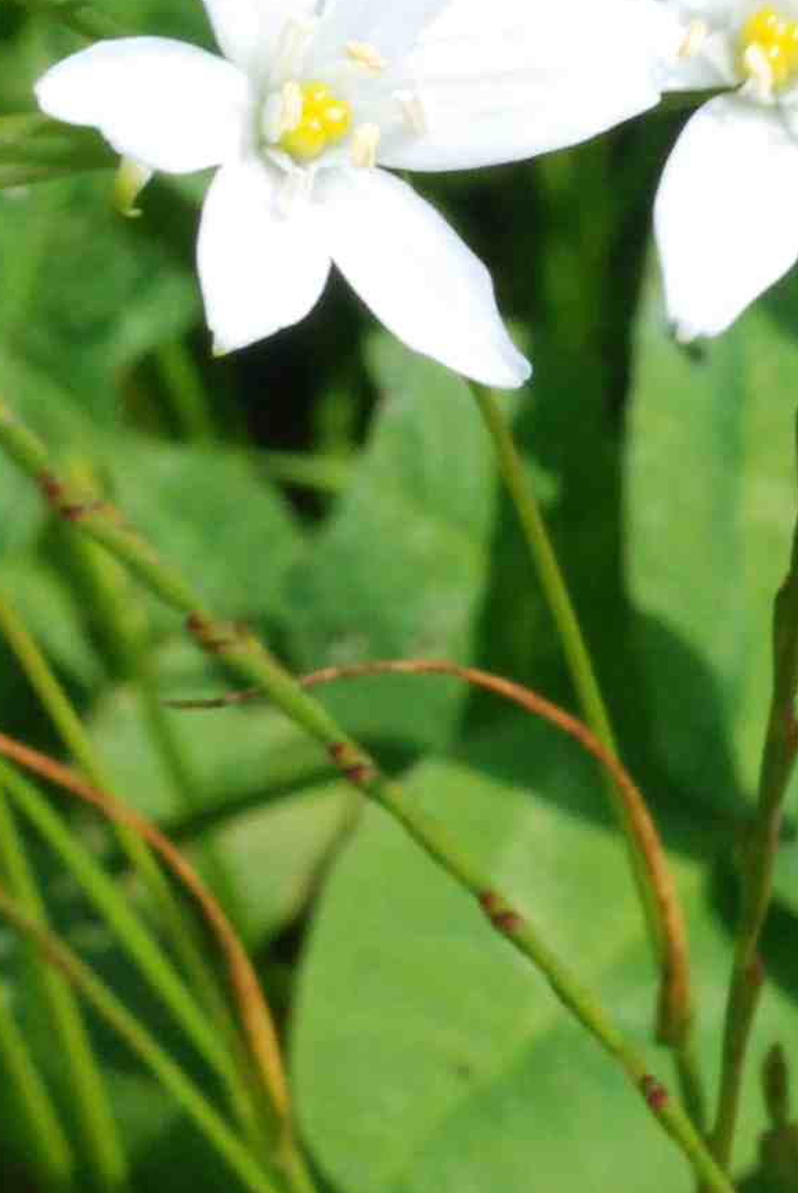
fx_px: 13405
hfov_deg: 3.4
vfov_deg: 5.0
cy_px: -806
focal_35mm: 404
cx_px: 115
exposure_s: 1/320
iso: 800
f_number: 22
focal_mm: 60
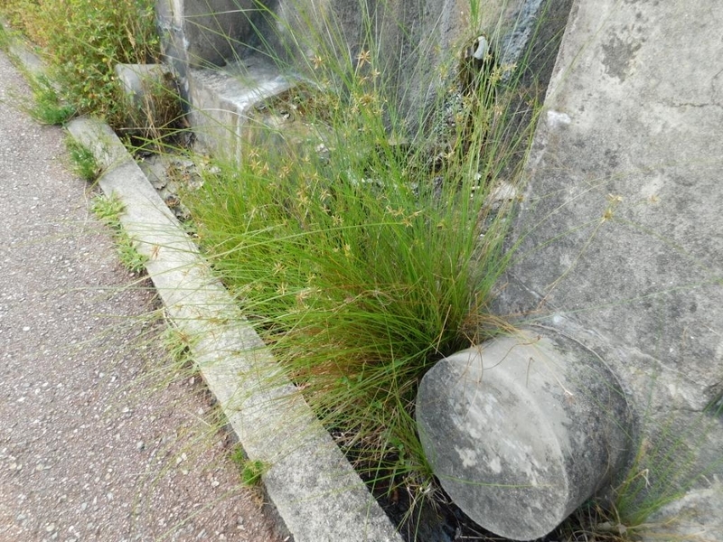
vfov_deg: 58.9
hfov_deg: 73.9
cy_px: 271
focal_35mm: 23
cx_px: 362
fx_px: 480
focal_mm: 4
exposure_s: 1/160
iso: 125
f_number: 3
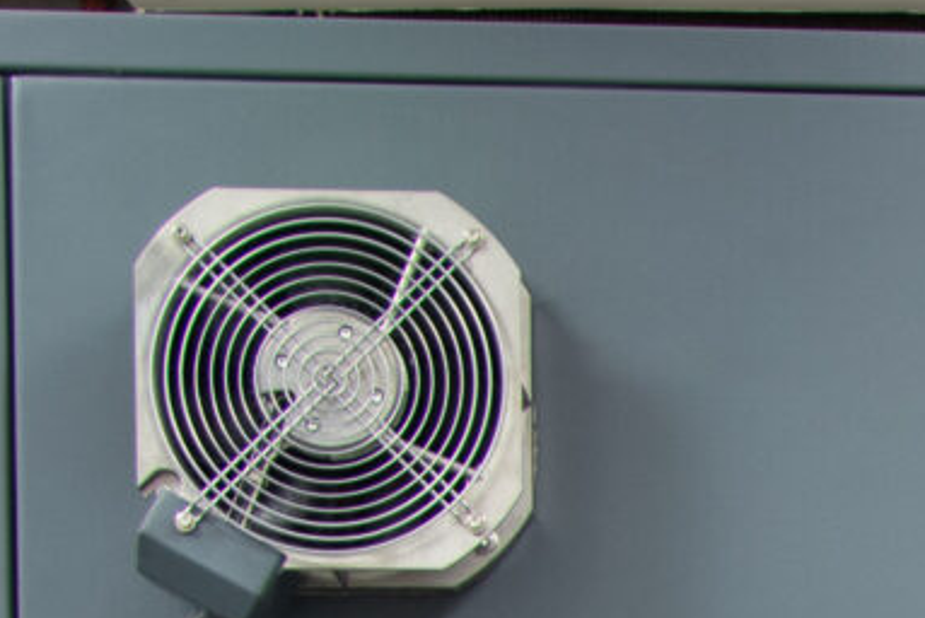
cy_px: 1662
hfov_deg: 9.2
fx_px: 5408
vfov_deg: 6.2
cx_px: 1845
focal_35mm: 210
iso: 100
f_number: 3.8
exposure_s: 1/5
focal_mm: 21
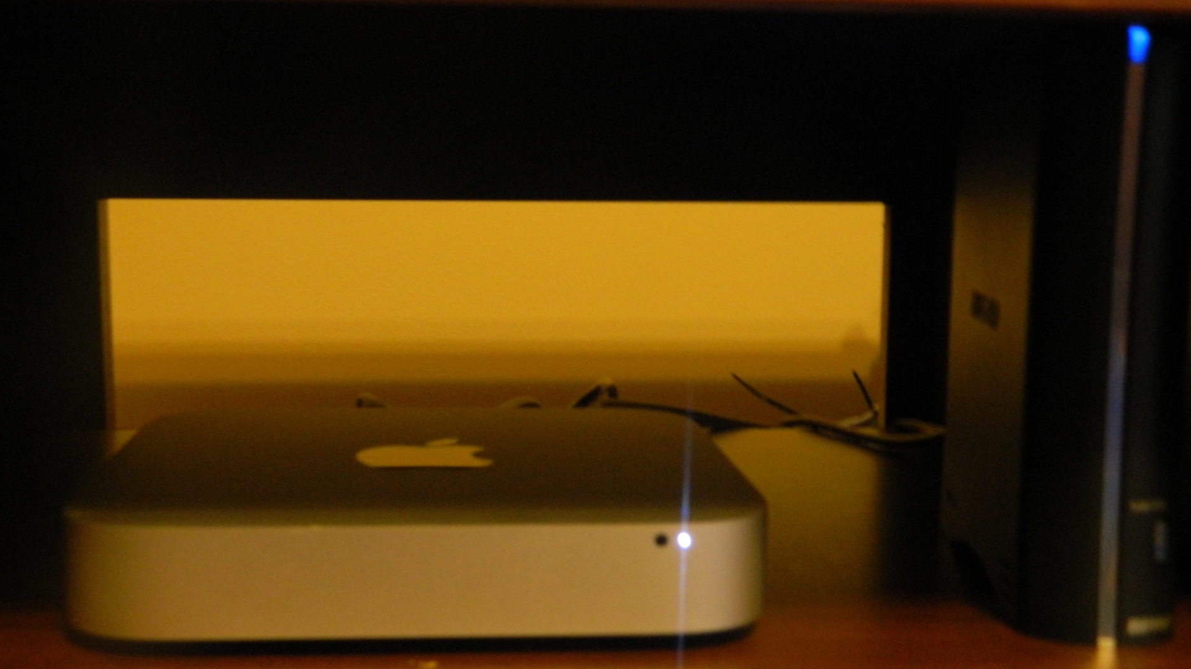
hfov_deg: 39.9
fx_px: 1642
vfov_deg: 23.0
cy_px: 382
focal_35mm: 52
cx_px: 597
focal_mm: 8.4
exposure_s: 1/3
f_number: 3.6
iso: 400
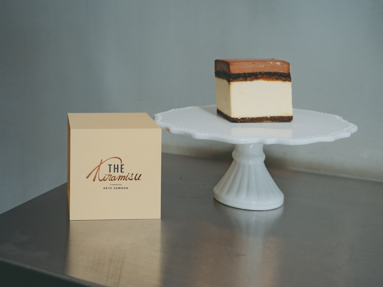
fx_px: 520
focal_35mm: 47
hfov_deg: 40.4
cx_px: 209
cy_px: 142
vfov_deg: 30.9
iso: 200
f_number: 4.5
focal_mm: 43
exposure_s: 1/50
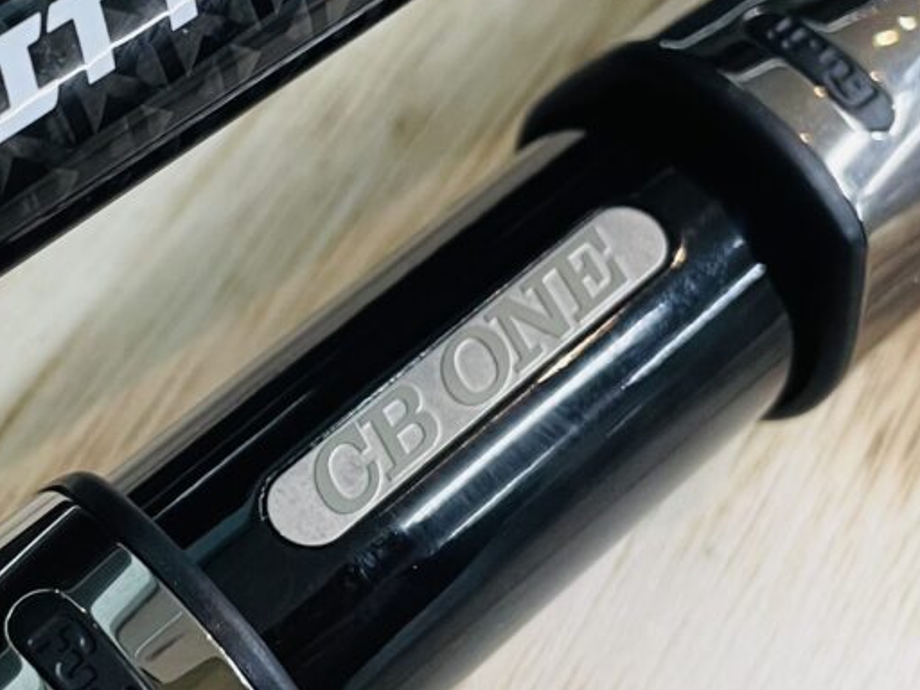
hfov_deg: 24.6
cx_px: 181
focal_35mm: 78
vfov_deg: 18.9
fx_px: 2073
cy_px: 262
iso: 125
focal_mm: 4.2
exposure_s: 1/50
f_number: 1.6
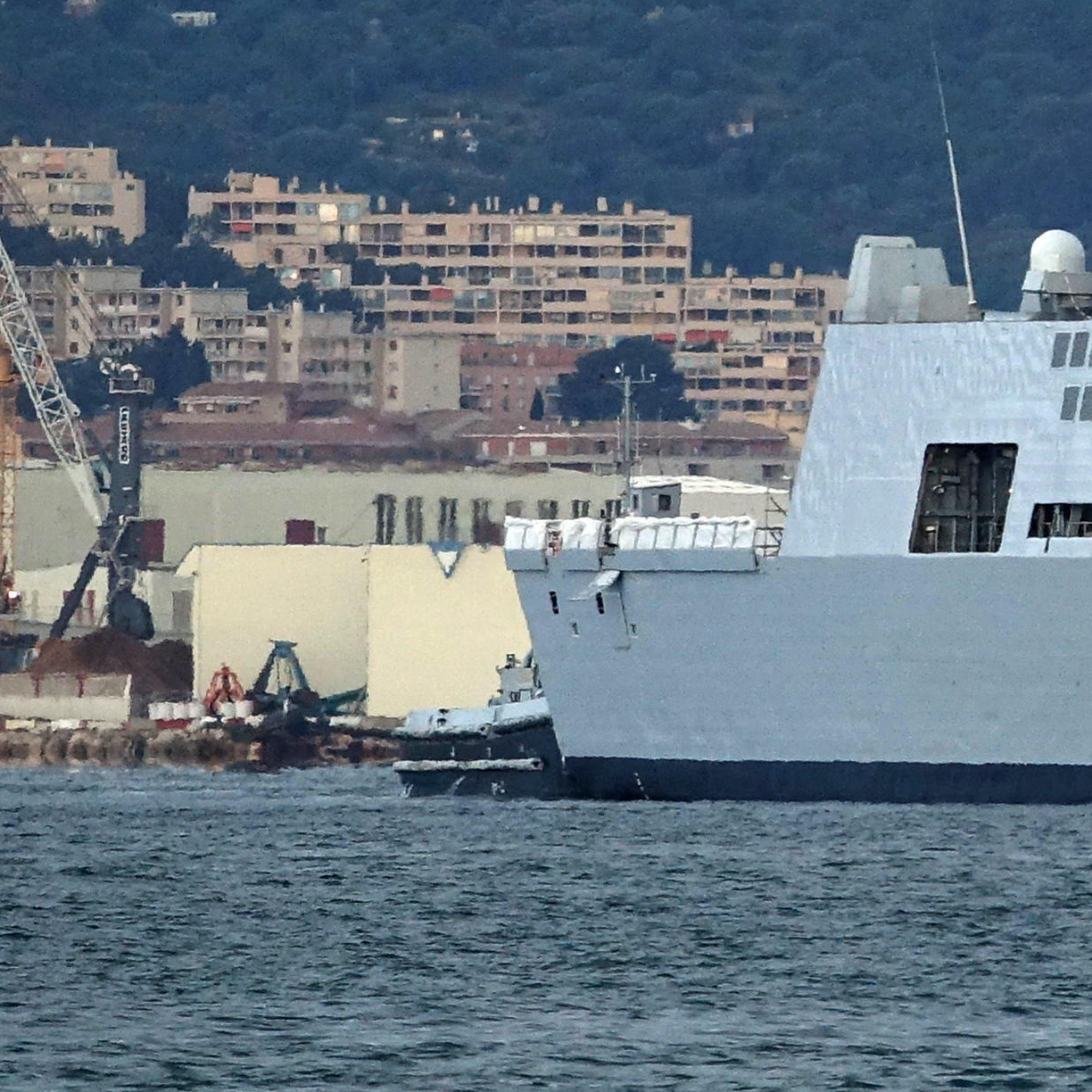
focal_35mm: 1218
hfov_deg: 1.4
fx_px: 43471
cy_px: 21
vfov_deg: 1.4
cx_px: 1770
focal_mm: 120.91
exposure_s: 1/800
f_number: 4
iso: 400
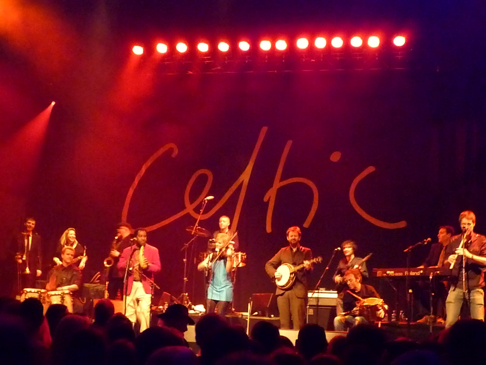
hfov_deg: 35.5
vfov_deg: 27.0
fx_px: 758
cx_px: 243
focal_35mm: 54
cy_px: 182
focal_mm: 9.5
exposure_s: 1/10
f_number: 5.2
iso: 3200
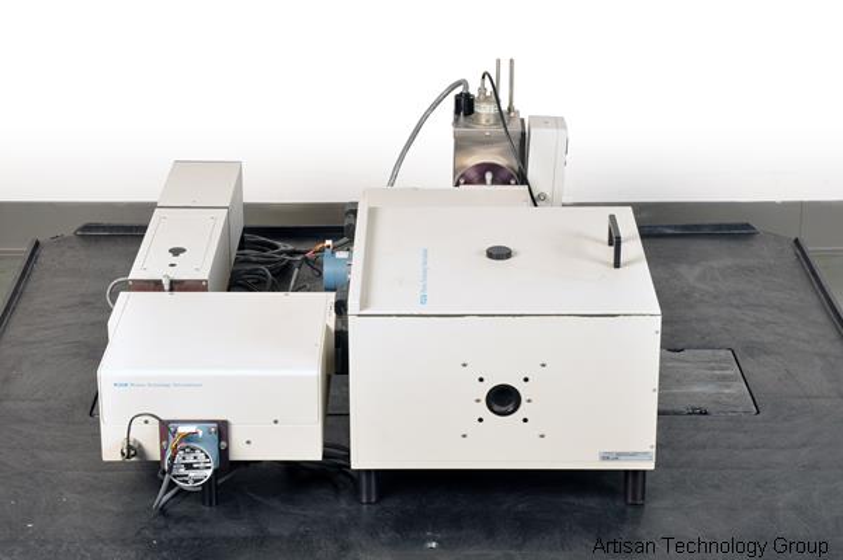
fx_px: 1685
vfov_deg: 18.9
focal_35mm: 72
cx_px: 422
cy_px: 280
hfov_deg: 28.1
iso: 200
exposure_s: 1/200
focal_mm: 48
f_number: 13
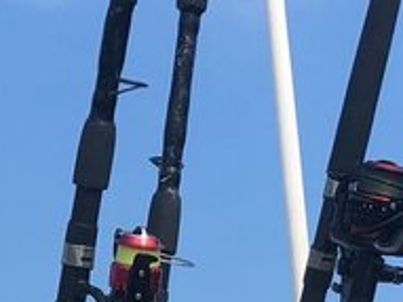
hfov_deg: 11.2
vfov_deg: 7.8
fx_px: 2048
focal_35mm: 176
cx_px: 87
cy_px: 714
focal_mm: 4
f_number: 1.8
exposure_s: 1/1845
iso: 20
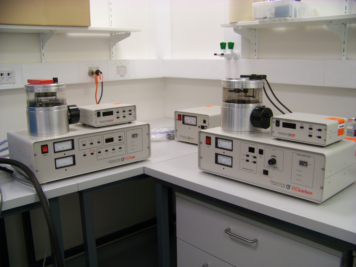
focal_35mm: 36
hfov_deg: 51.4
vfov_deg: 39.7
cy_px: 134
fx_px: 370
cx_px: 178
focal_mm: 5.85
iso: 80
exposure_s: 1/30
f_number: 2.8
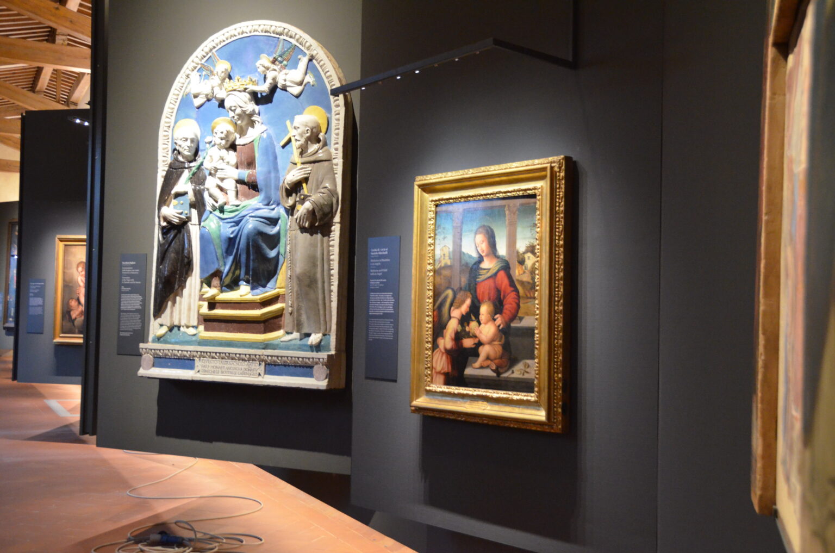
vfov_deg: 32.9
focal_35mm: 40
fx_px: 937
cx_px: 418
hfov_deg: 48.0
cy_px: 276
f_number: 4
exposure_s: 1/30
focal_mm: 27
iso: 3200
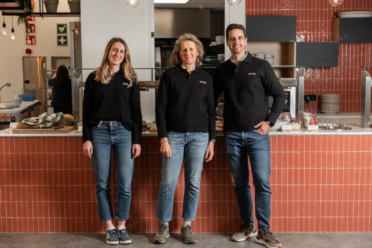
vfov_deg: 24.6
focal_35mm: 55
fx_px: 568
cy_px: 124
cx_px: 186
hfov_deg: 36.2
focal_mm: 55
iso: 800
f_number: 6.3
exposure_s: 1/100
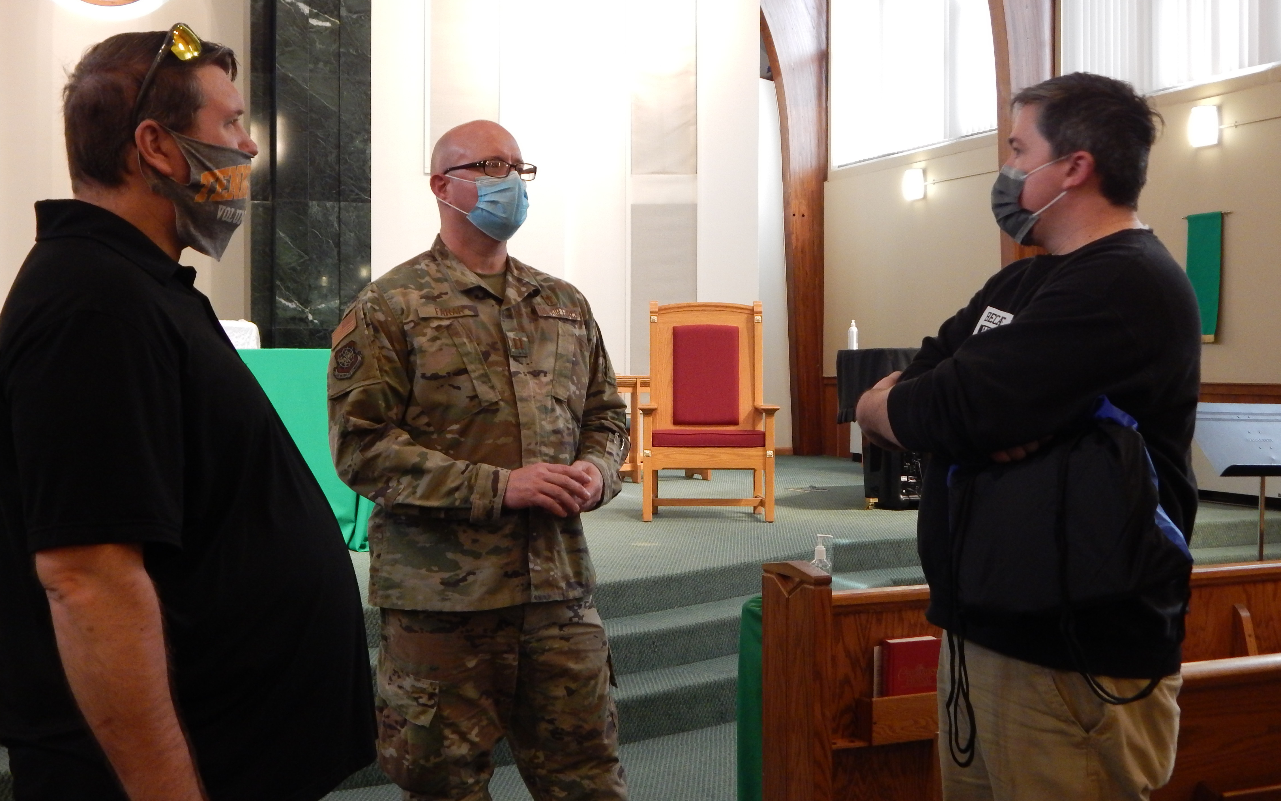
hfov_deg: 48.2
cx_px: 651
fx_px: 1431
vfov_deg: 31.2
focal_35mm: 41
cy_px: 375
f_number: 3.4
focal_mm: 6.8
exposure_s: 1/30
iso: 400
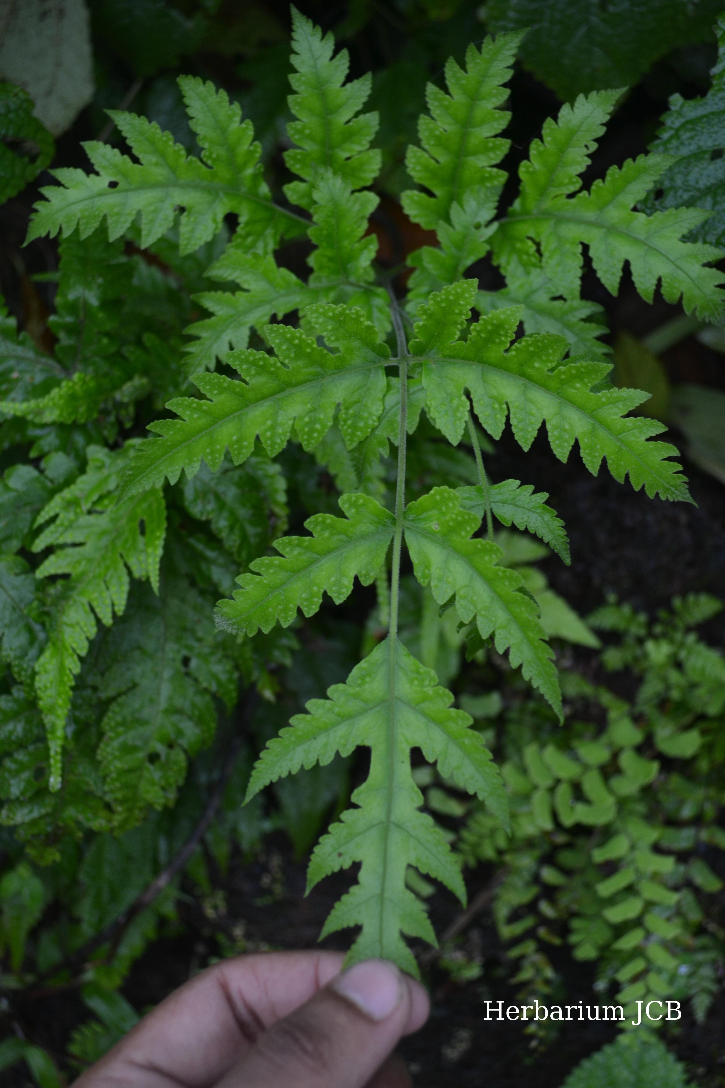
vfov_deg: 45.0
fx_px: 1314
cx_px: 362
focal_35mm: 44
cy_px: 544
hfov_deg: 30.8
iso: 400
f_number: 4.8
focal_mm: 29
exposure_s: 1/100
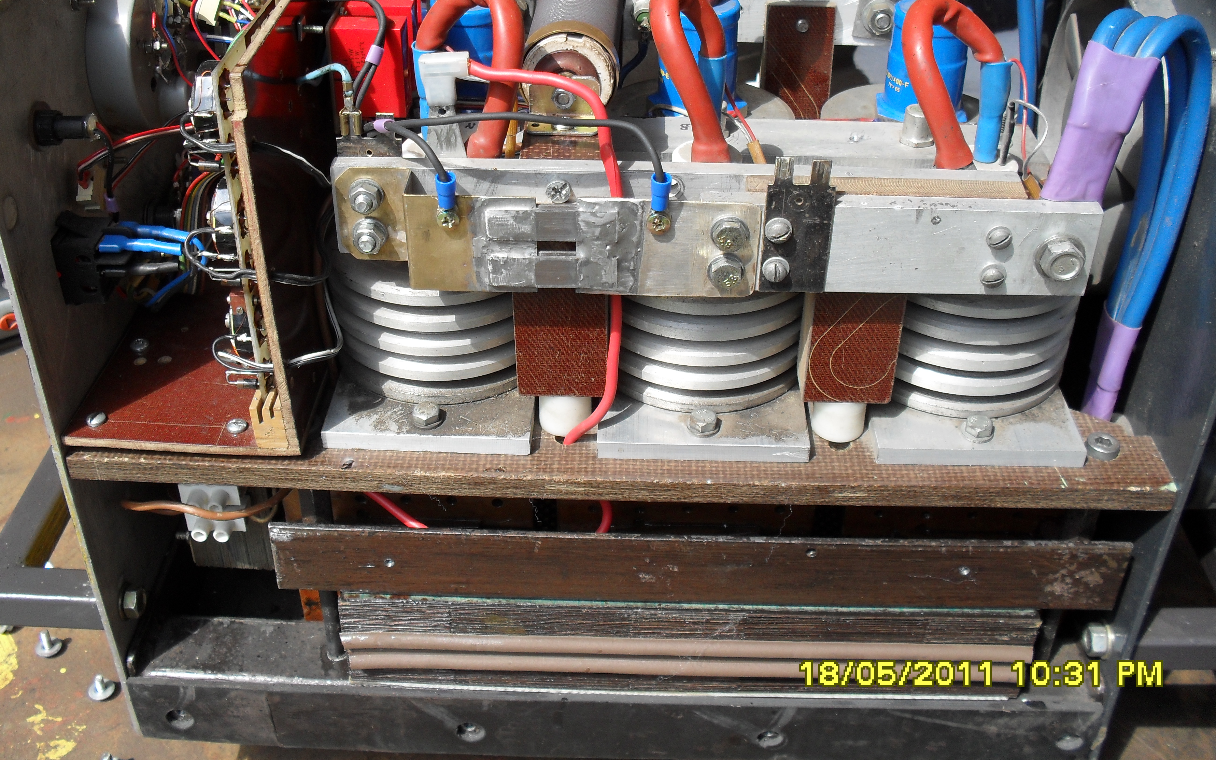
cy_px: 296
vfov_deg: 33.5
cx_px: 599
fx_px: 1259
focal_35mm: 38
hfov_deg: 51.5
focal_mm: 6.3
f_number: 3.2
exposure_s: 1/350
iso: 80
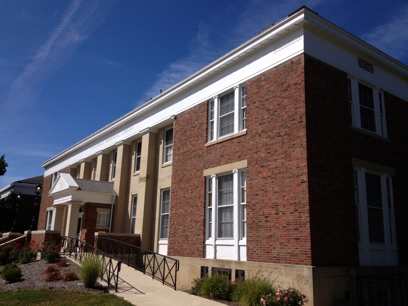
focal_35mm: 35
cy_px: 153
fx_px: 413
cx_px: 204
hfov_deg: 52.6
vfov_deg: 40.7
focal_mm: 4.28
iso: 50
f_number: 2.4
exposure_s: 1/2632
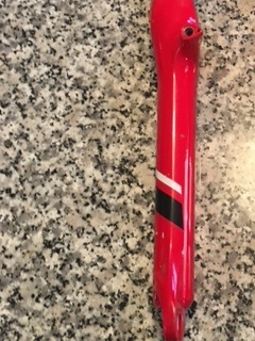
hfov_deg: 24.2
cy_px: 78
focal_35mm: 58
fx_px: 570
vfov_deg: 32.5
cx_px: 250
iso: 80
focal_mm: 4.15
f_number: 2.2
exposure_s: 1/30
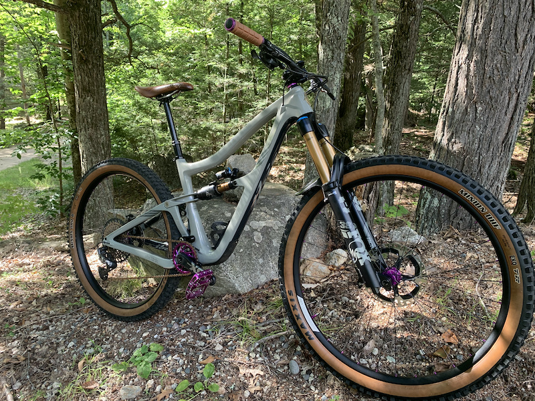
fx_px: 402
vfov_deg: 53.1
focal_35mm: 26
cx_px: 268
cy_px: 200
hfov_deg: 67.3
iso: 100
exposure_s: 1/120
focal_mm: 4.25
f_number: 1.8
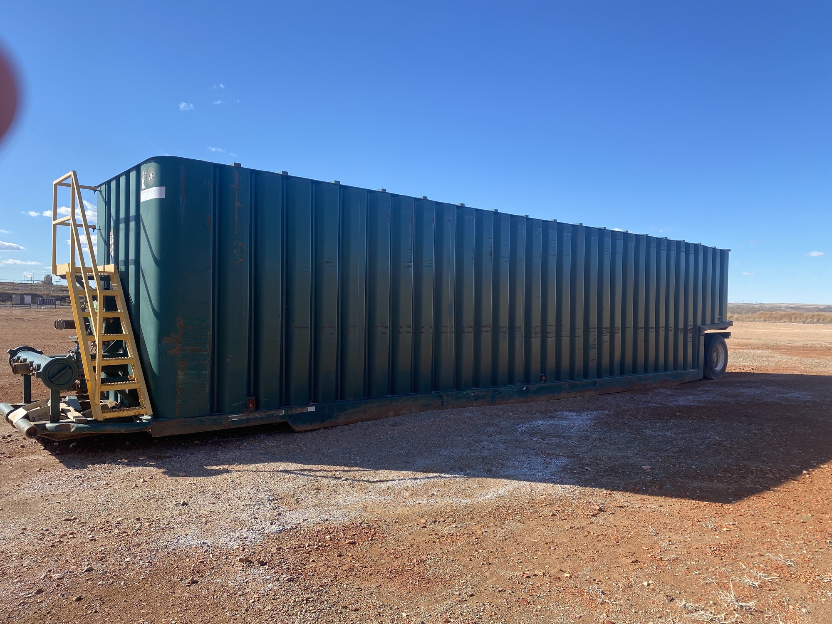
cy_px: 312
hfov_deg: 67.3
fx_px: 625
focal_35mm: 26
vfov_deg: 53.1
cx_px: 416
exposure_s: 1/1585
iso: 32
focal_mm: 4.25
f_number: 1.8
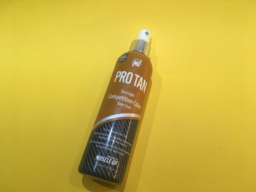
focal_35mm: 29
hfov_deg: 61.7
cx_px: 128
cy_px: 96
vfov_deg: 48.2
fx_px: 214
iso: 25
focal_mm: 4.15
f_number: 2.2
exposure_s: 1/30
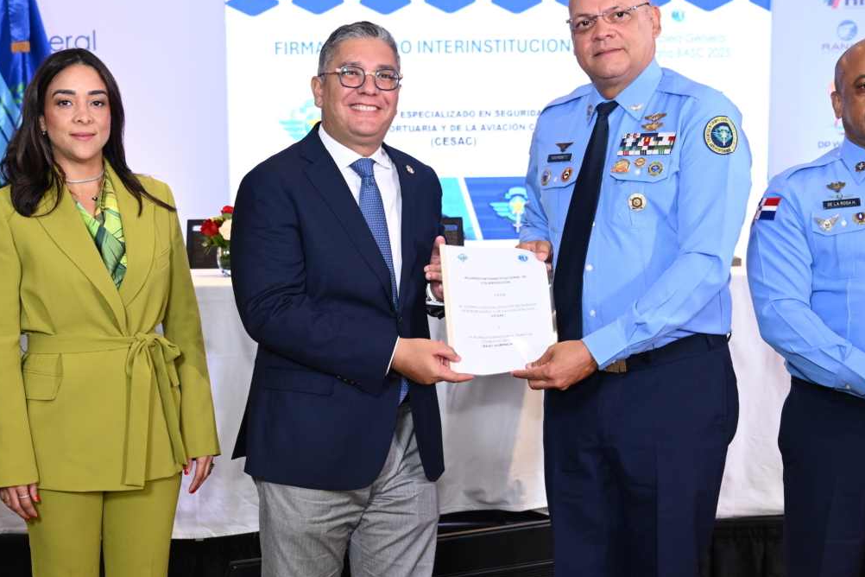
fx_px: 1105
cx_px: 362
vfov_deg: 29.2
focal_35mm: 46
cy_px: 352
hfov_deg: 42.6
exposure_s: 1/160
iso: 800
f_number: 3.5
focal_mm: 30
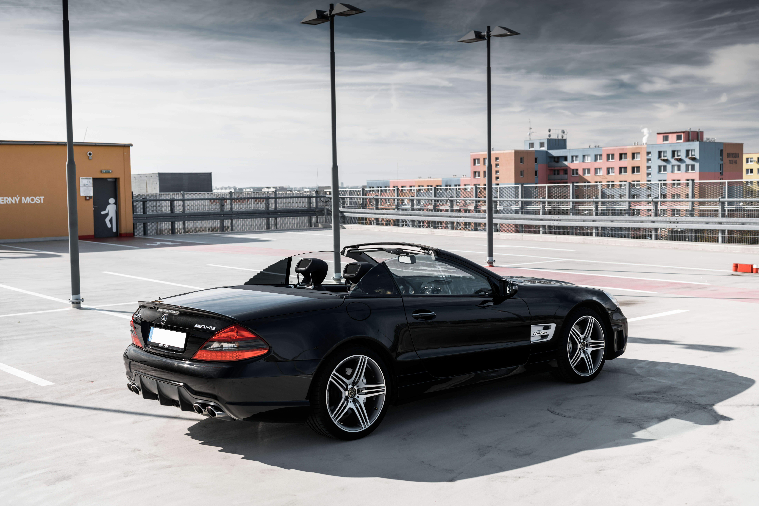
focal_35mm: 44
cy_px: 253
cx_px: 380
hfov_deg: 44.5
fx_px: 928
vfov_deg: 30.5
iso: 64
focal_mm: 44
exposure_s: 1/200
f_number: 4.5
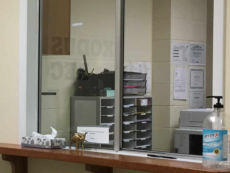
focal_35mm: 103
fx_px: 684
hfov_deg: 18.3
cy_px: 89
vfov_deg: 14.4
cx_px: -28
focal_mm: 4.15
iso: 50
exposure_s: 1/30
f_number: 2.2
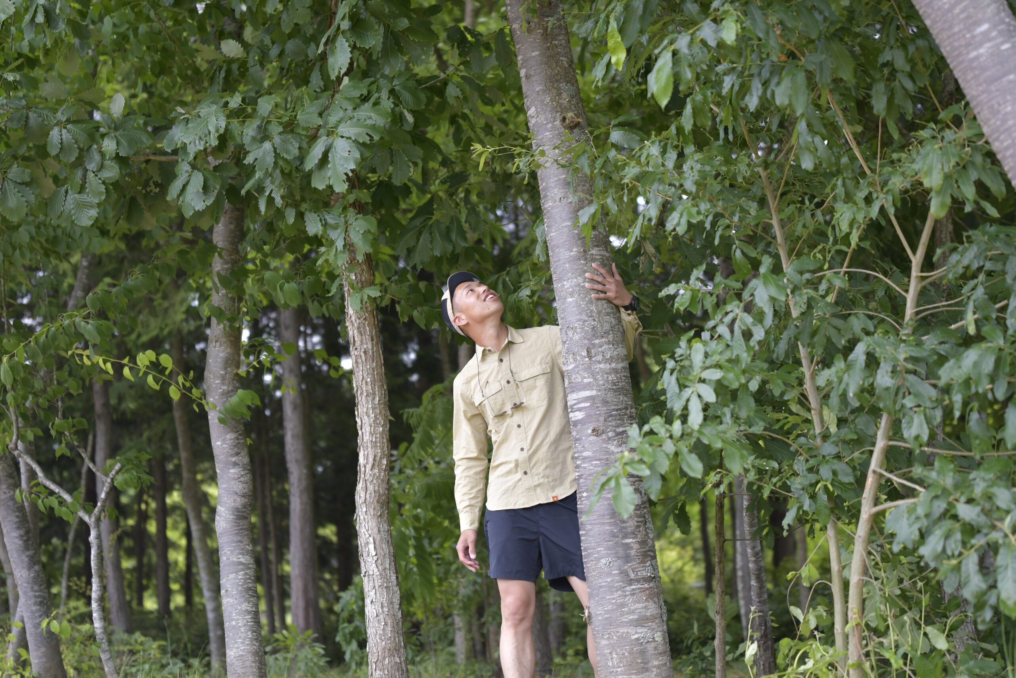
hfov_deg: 33.4
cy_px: 339
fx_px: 1693
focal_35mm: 60
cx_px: 508
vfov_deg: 22.6
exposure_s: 1/2500
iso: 250
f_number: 1.4
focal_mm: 40
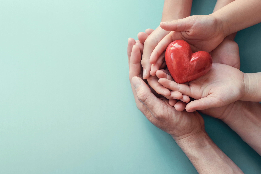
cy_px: 88
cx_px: 129
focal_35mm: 28
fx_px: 203
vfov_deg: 46.4
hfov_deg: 65.5
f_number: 4.5
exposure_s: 1/40
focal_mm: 18.2
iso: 500
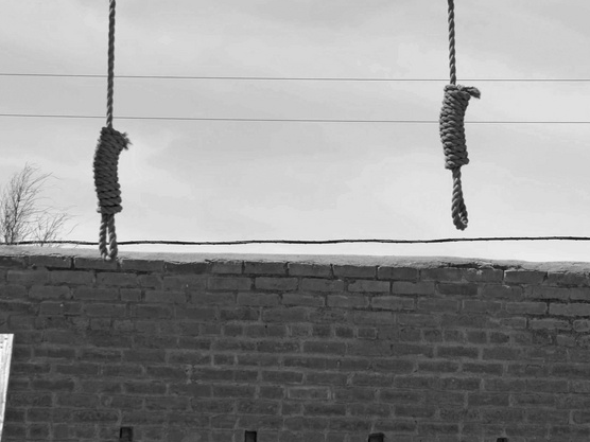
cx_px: 393
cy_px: 265
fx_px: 3341
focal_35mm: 196
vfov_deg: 7.6
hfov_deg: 10.1
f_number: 6.3
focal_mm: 70
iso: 100
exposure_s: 1/500
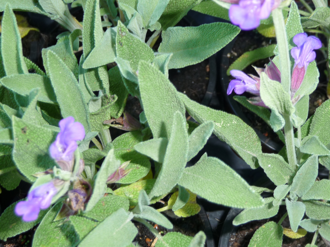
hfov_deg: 34.9
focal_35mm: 55
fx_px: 524
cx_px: 165
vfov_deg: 26.6
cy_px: 124
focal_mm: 9.3
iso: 100
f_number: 4.3
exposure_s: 1/30
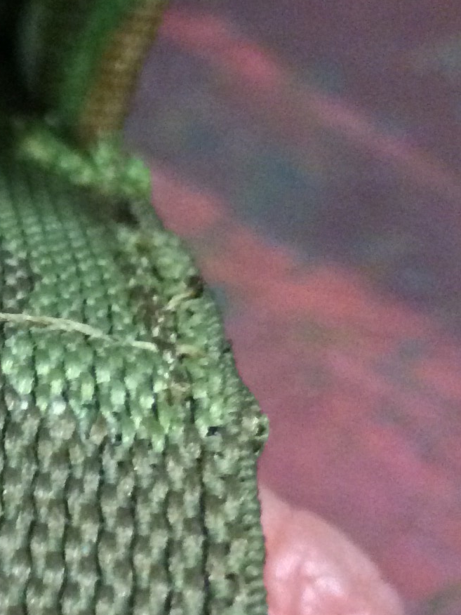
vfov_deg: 18.2
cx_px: -387
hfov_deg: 12.4
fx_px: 1918
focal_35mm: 108
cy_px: 389
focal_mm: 4.15
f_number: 2.2
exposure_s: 1/33
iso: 320
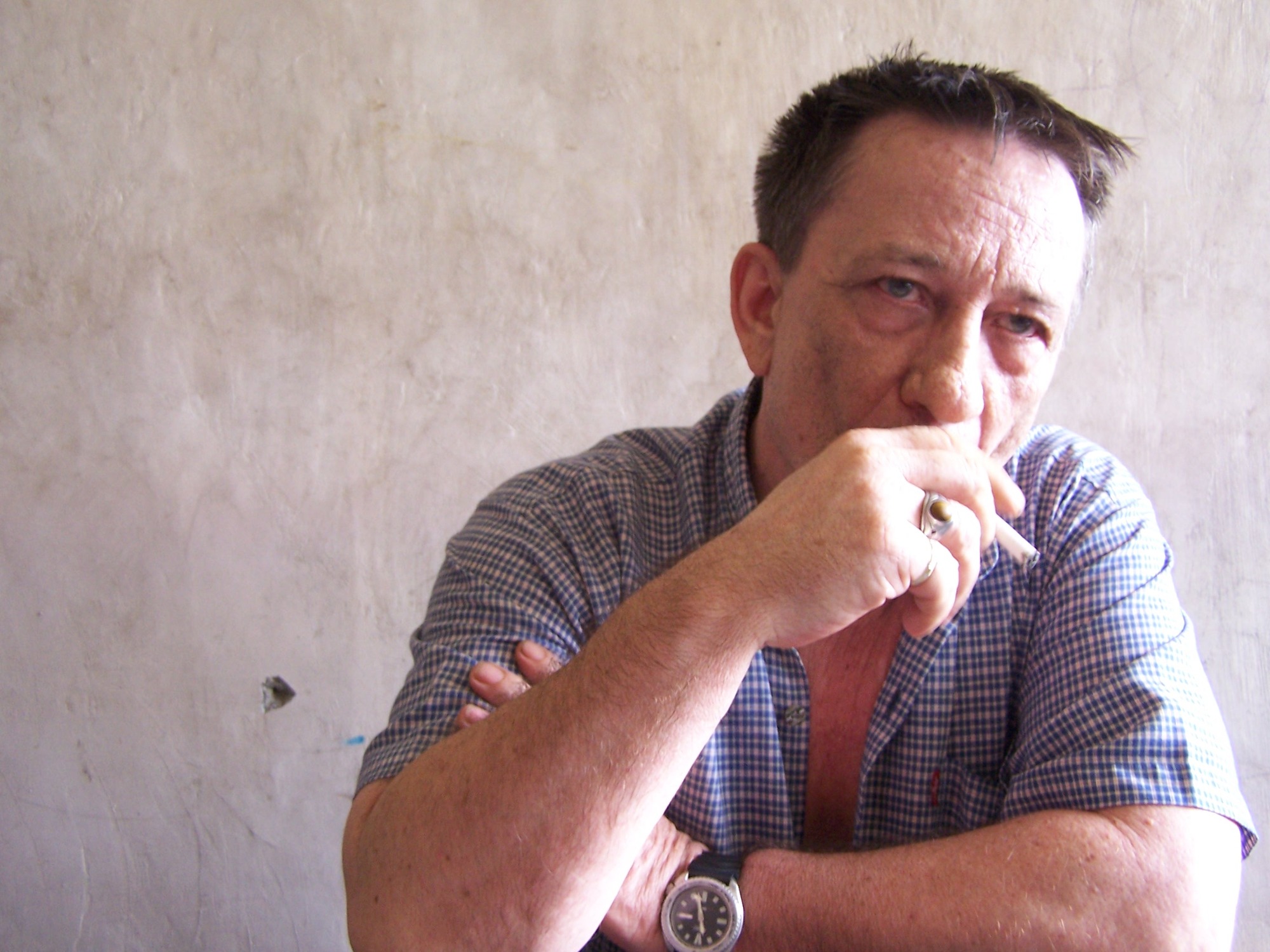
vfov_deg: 37.7
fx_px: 1394
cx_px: 635
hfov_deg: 49.0
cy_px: 476
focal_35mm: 38
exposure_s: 1/13
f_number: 2.8
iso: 140
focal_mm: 6.3
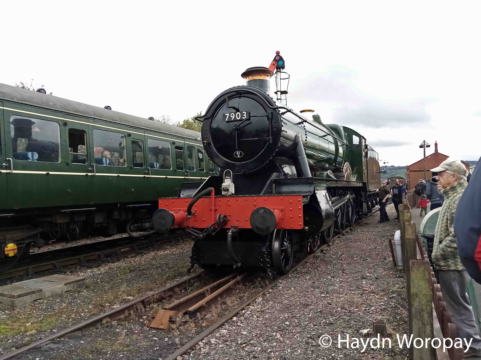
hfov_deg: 67.3
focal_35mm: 26
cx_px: 240
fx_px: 361
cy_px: 180
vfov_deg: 53.1
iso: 104
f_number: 1.8
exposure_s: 1/274
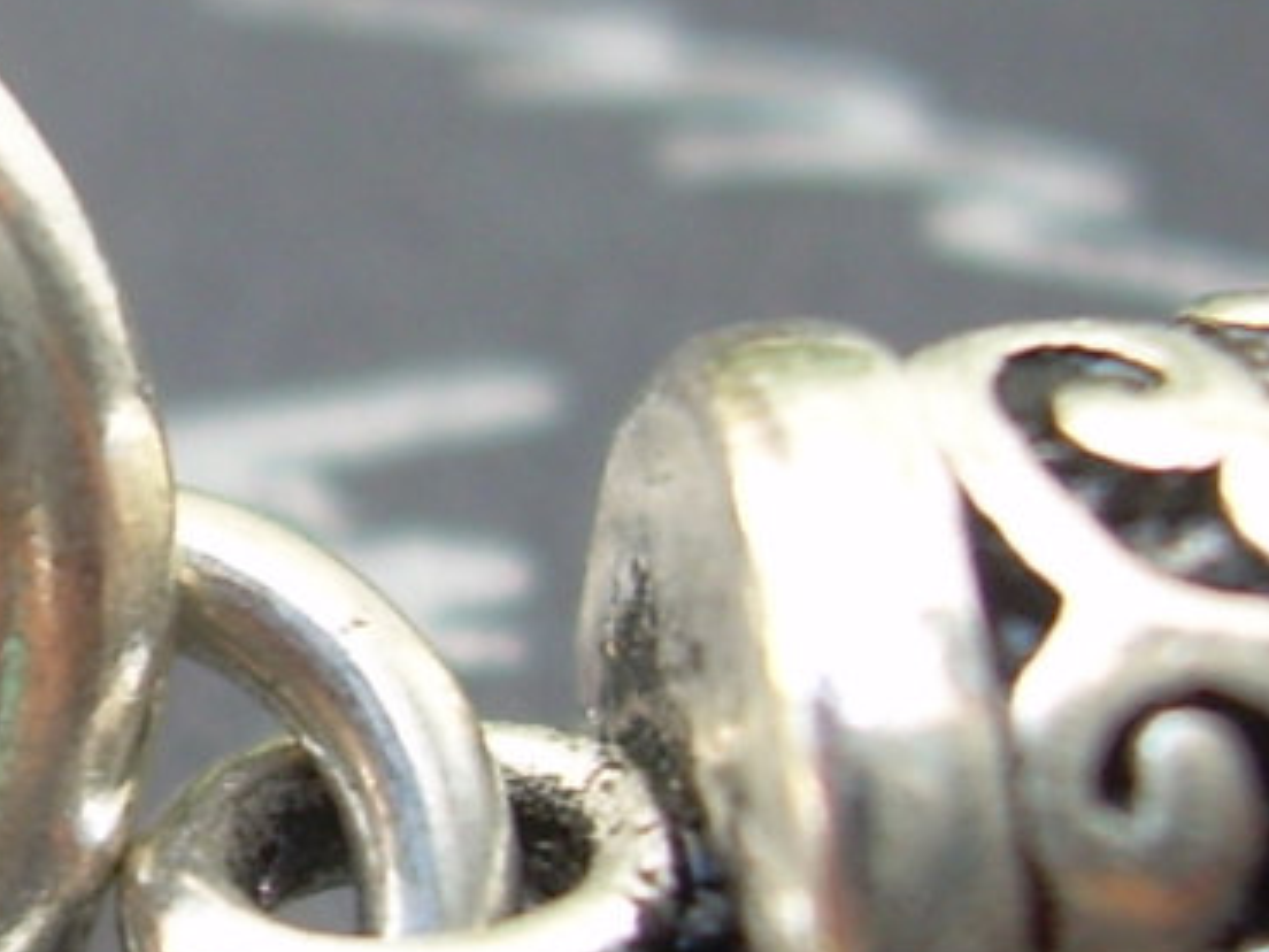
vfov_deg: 9.6
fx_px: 5682
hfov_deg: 12.4
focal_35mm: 155
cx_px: -362
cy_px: 319
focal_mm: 6.3
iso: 50
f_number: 2.8
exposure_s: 1/71.3
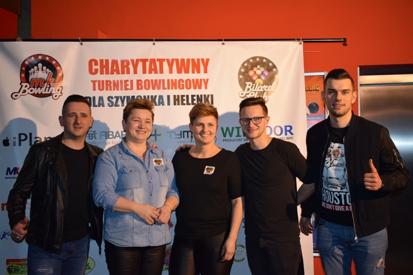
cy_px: 138
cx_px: 206
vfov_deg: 28.9
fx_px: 533
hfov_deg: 42.3
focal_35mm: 46
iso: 1250
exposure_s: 1/60
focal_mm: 31
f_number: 4.2
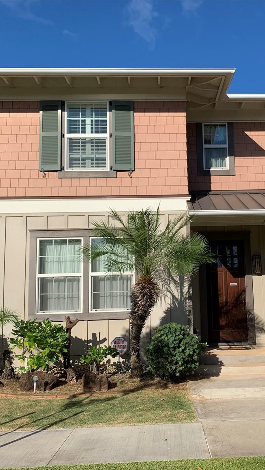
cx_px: 183
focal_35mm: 38
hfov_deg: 30.9
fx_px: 475
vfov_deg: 52.8
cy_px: 236
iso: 25
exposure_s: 1/3086
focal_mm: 4.25
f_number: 1.8
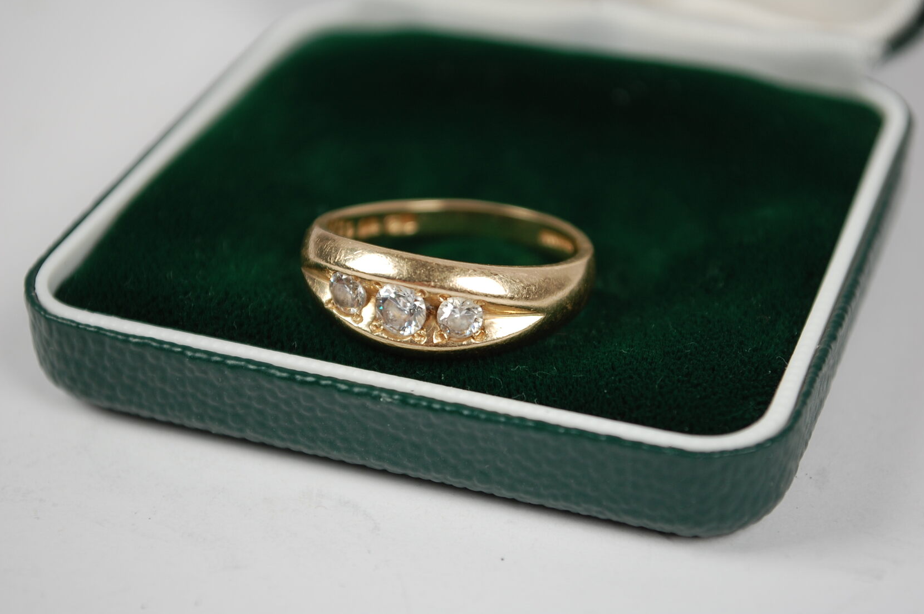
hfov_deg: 24.1
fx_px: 2167
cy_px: 303
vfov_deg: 16.1
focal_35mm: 85
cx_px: 460
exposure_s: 1/125
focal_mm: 55
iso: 200
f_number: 5.6
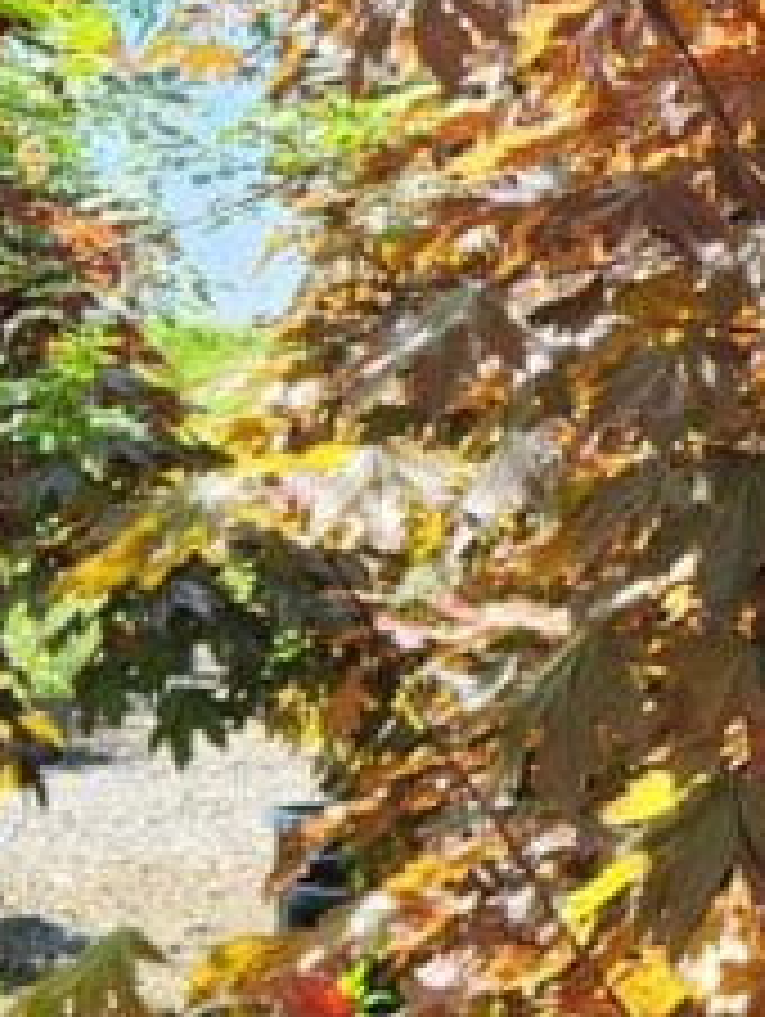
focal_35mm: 104
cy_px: 441
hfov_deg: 13.2
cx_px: 1260
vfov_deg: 18.9
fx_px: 3059
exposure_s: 1/219
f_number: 1.8
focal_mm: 5.4
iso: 20
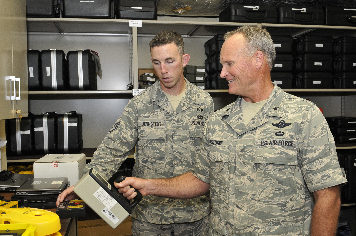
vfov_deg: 36.8
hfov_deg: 53.2
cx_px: 178
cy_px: 118
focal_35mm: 36
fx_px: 356
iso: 640
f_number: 5.6
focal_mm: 24
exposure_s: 1/125
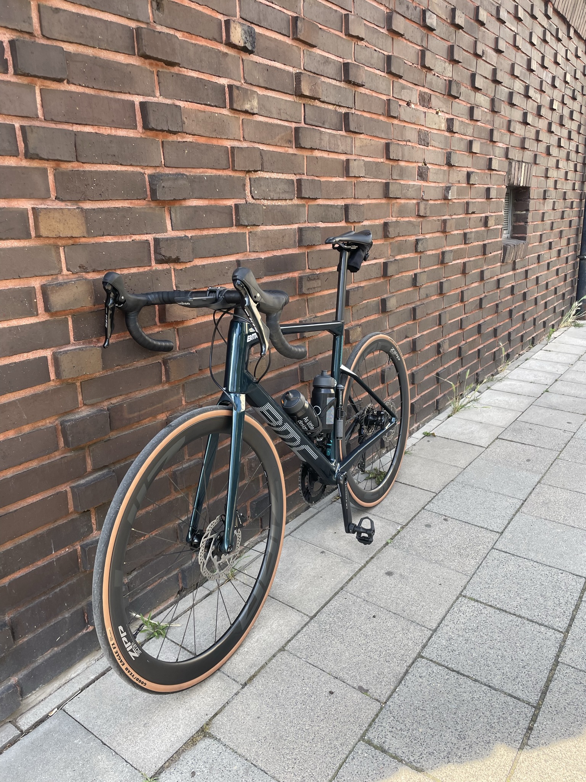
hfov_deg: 53.1
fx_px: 587
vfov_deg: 67.3
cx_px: 293
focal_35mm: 26
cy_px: 391
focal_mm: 4.2
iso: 32
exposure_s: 1/225
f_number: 1.6
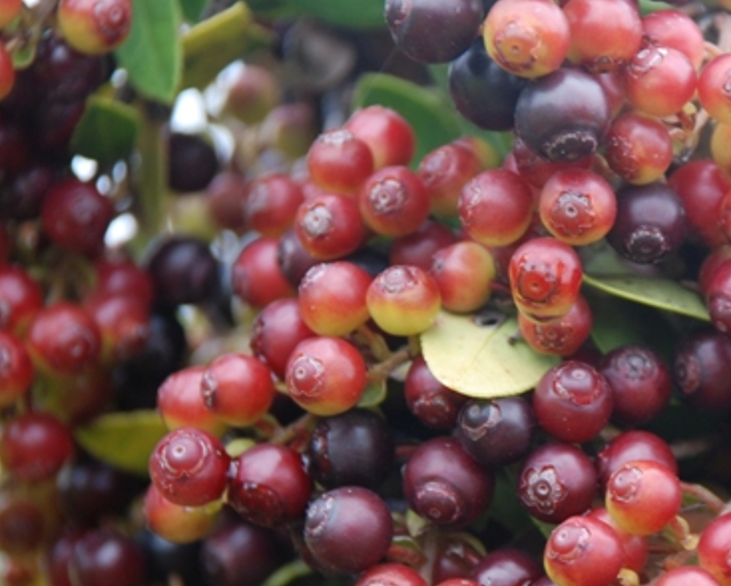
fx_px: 8984
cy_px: 377
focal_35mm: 415
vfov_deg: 3.7
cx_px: 661
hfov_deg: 4.7
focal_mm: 135
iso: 250
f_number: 5.6
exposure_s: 1/125
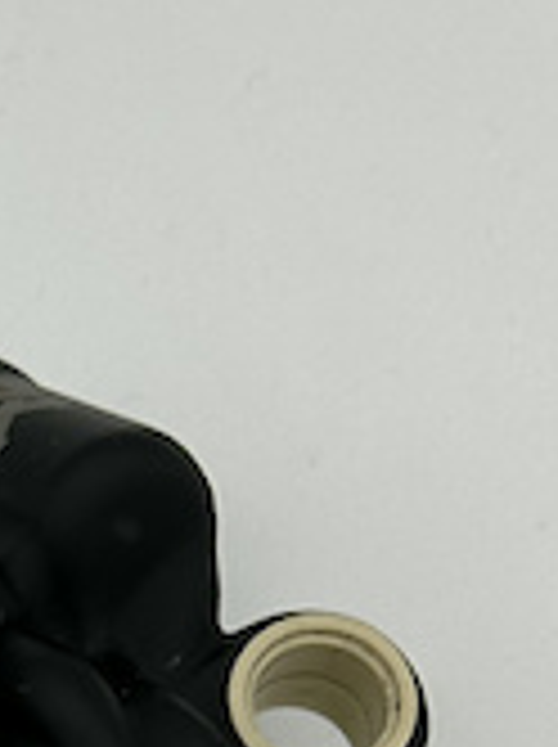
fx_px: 4999
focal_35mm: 232
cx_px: -666
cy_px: 1310
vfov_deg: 8.3
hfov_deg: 6.2
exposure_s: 1/944
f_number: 1.78
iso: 64
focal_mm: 6.86
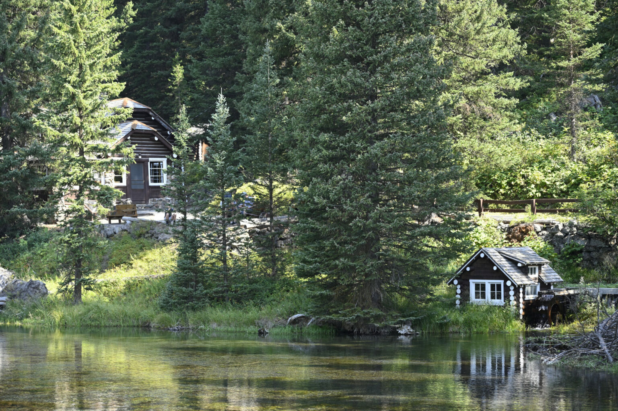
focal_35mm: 85
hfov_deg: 23.9
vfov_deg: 16.1
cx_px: 309
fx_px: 1458
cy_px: 206
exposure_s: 1/125
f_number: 4
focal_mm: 85
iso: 100
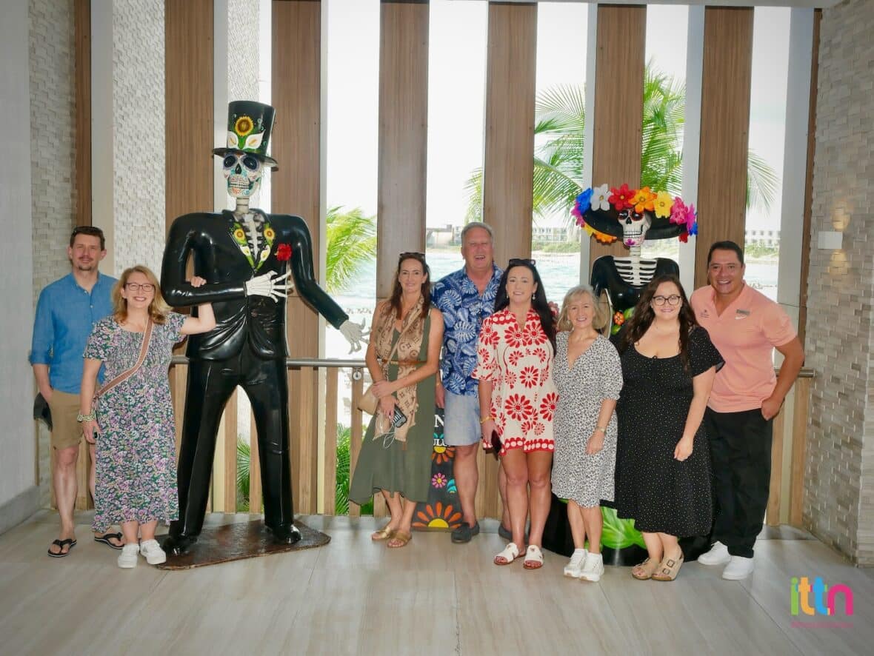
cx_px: 437
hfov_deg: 44.8
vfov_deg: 34.4
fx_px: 1061
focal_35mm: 42
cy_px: 328
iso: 200
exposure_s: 1/160
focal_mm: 21
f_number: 4.5
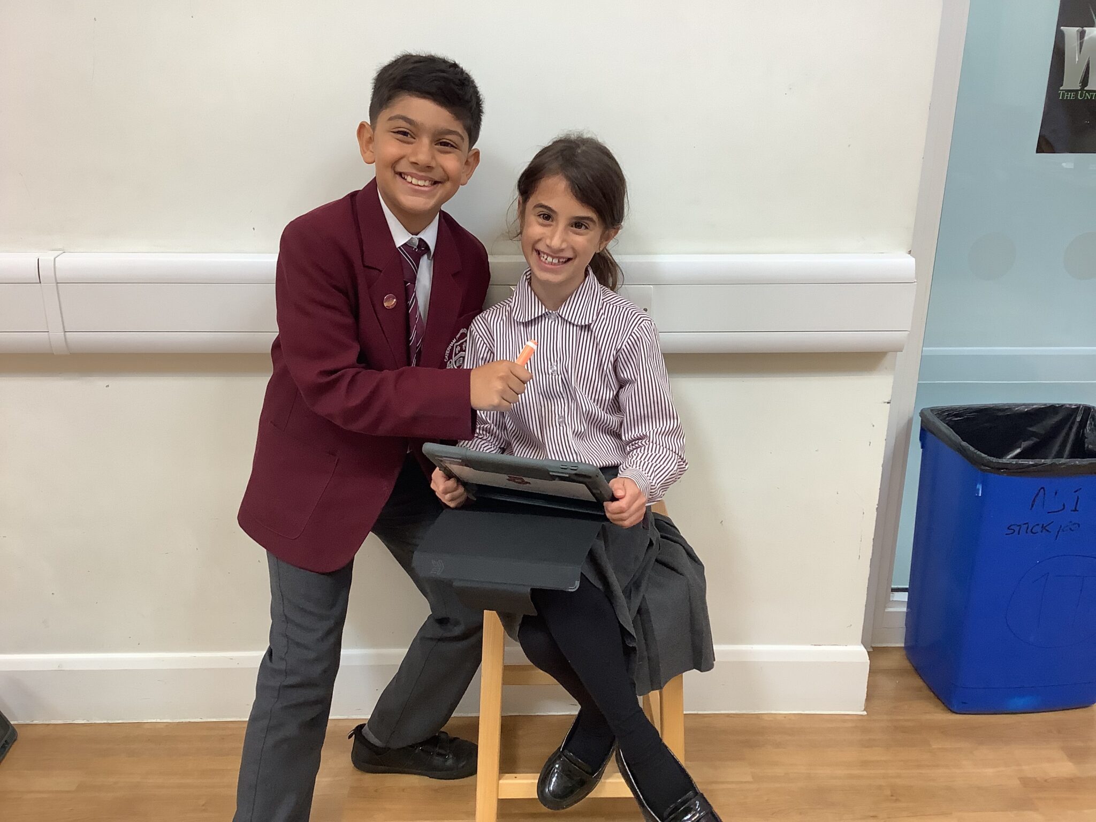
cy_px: 411
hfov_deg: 58.4
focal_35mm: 31
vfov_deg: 45.4
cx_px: 548
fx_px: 982
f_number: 2.4
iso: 100
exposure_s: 1/60
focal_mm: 3.3
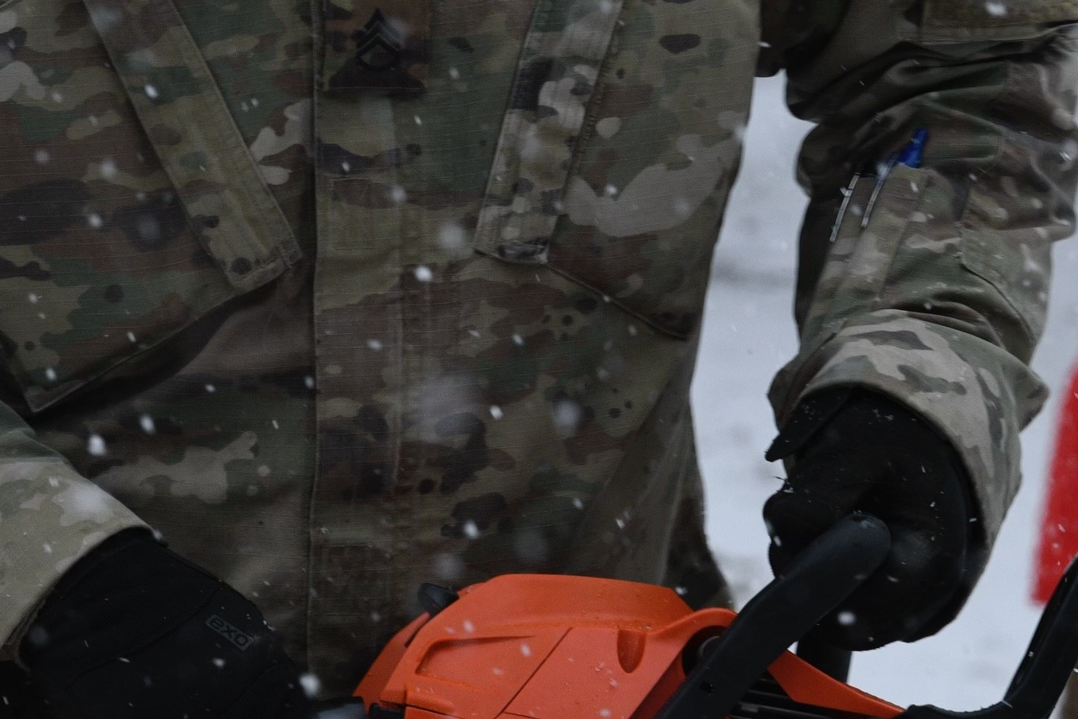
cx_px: 645
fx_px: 14612
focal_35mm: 488
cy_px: 13
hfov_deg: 4.2
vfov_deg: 2.8
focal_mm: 160
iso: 800
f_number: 10
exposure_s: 1/400
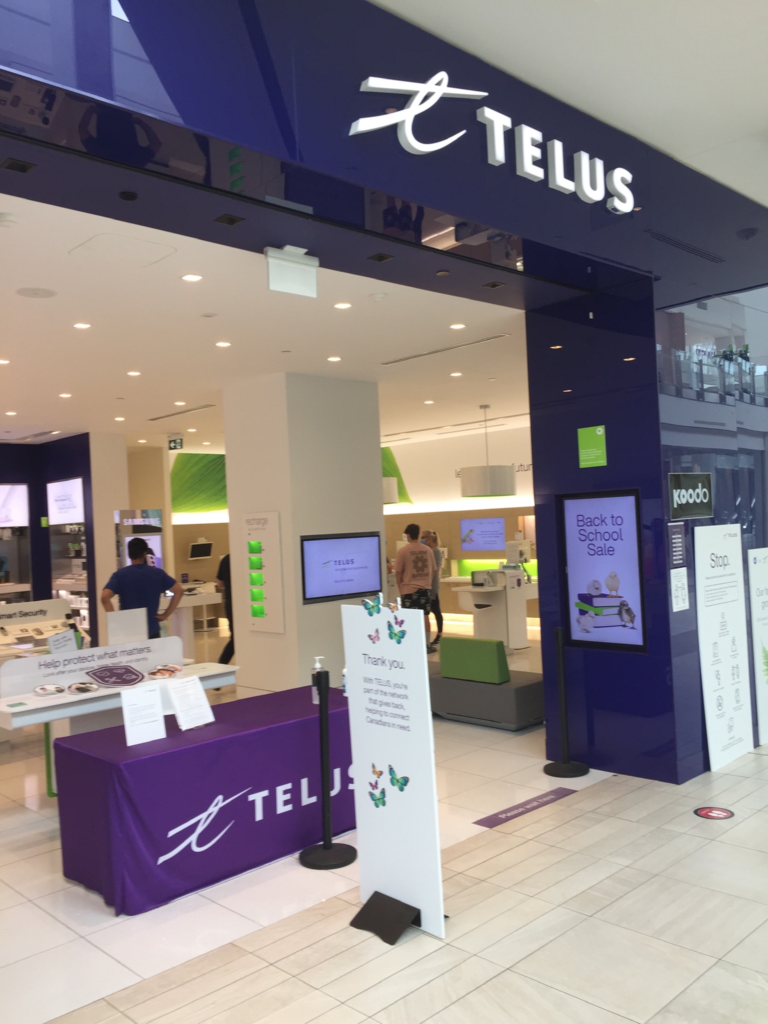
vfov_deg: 61.7
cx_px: 384
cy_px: 512
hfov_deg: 48.2
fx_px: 858
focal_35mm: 29
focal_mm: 4.15
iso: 40
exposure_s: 1/120
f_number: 2.2
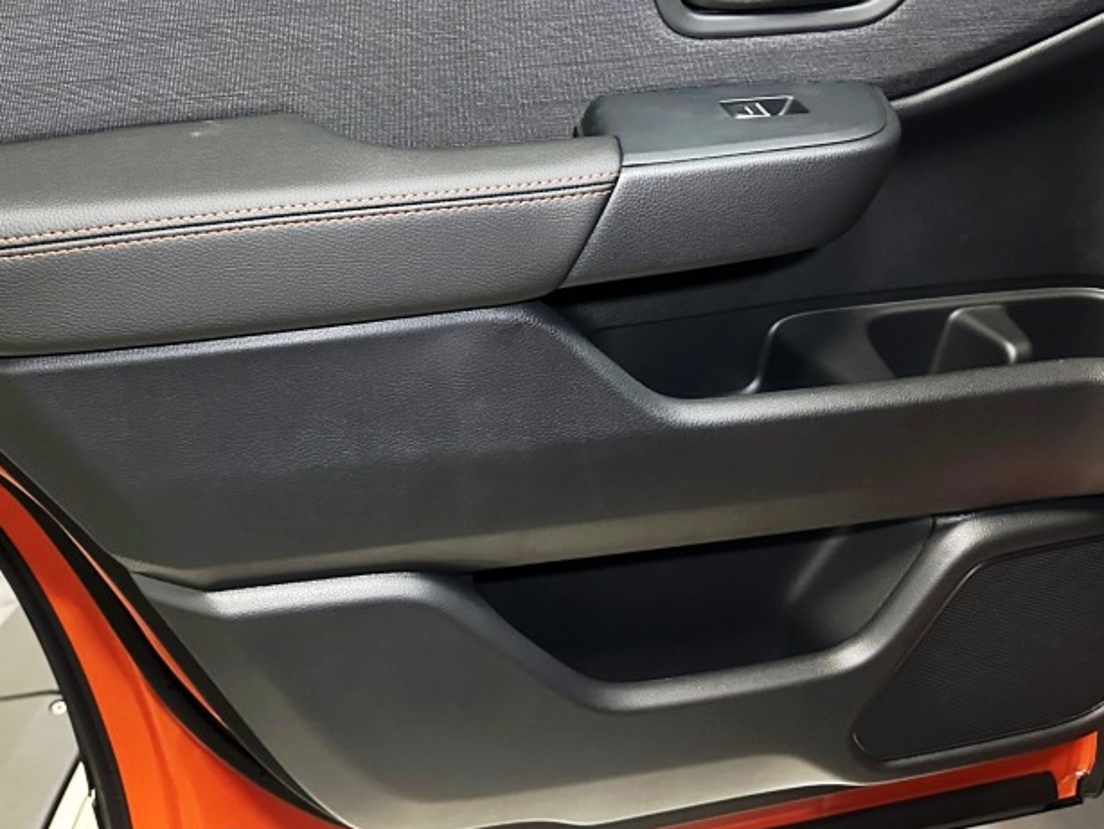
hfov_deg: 46.3
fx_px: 1276
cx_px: 406
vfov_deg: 35.6
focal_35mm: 40
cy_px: 268
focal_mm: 6.86
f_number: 1.78
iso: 1000
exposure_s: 1/40
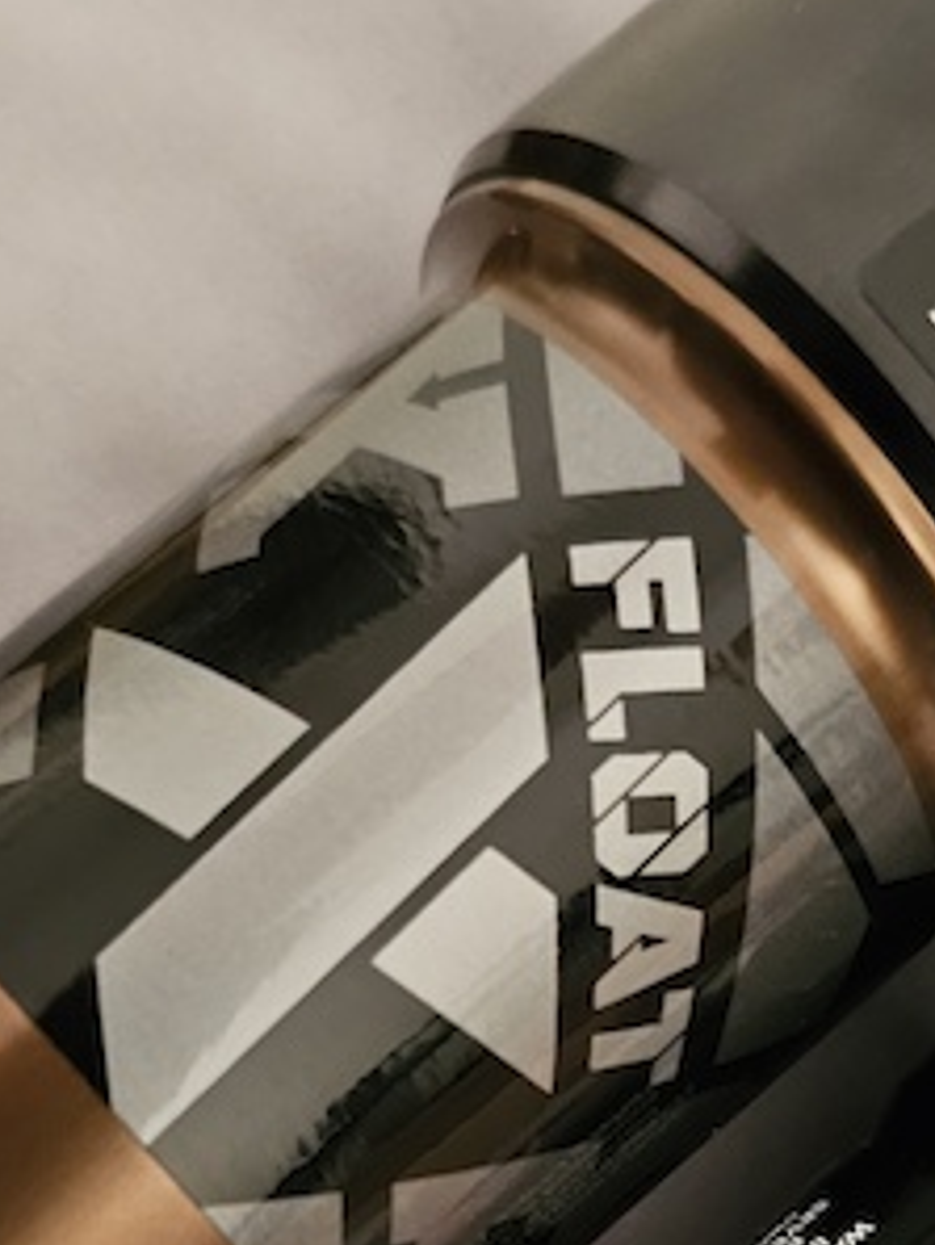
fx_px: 2231
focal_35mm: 62
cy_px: 1253
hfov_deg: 23.6
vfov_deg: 29.1
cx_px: 553
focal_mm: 6.3
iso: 1000
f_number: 1.7
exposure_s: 1/24
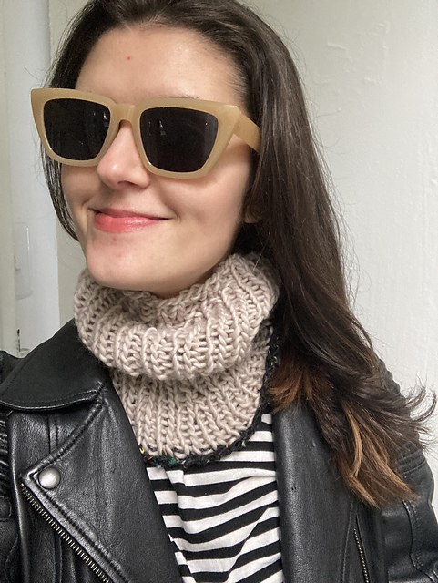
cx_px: 219
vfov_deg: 56.8
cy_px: 292
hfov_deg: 44.2
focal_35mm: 32
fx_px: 539
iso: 400
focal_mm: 2.87
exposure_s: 1/30
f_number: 2.2
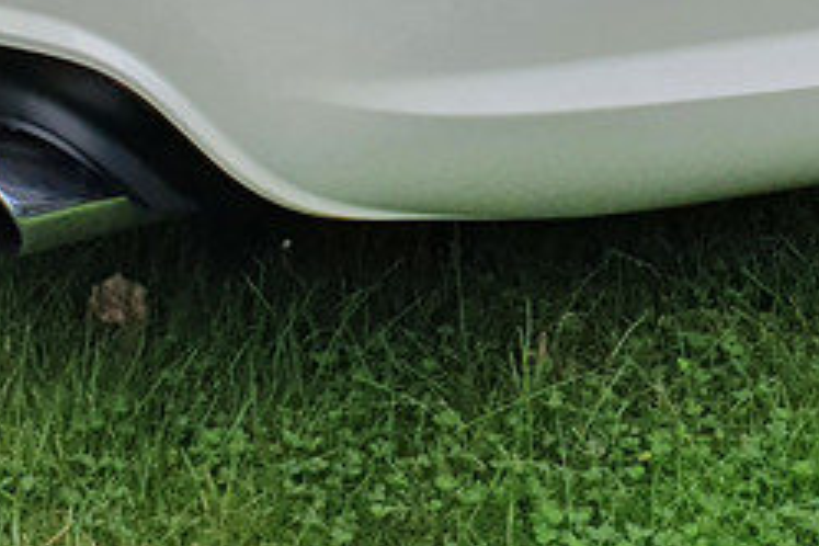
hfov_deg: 17.2
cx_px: 840
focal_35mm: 116
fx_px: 2639
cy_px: -503
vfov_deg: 10.9
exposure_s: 1/904
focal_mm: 4.32
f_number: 2.4
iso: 50
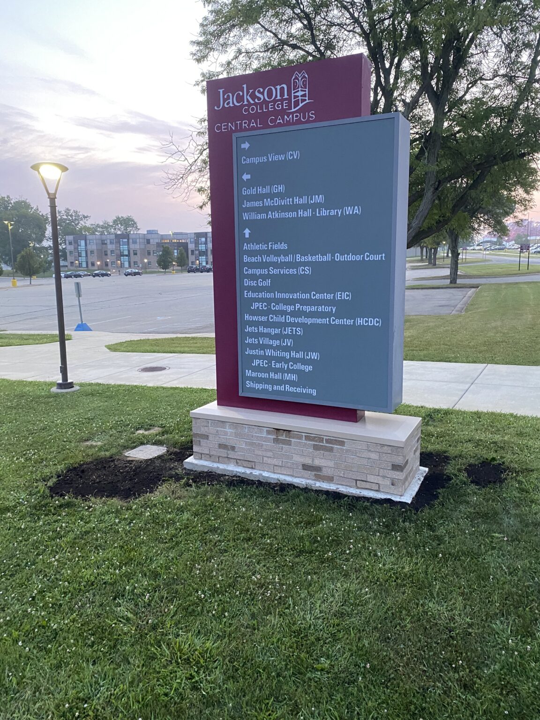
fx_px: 541
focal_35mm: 26
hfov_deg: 53.1
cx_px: 270
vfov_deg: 67.3
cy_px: 360
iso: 250
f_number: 1.8
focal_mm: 4.25
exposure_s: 1/60
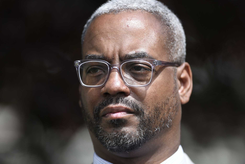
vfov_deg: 4.6
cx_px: 122
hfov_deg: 6.9
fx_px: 2042
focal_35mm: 300
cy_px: 82
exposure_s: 1/1600
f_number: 3.5
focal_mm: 300
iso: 200
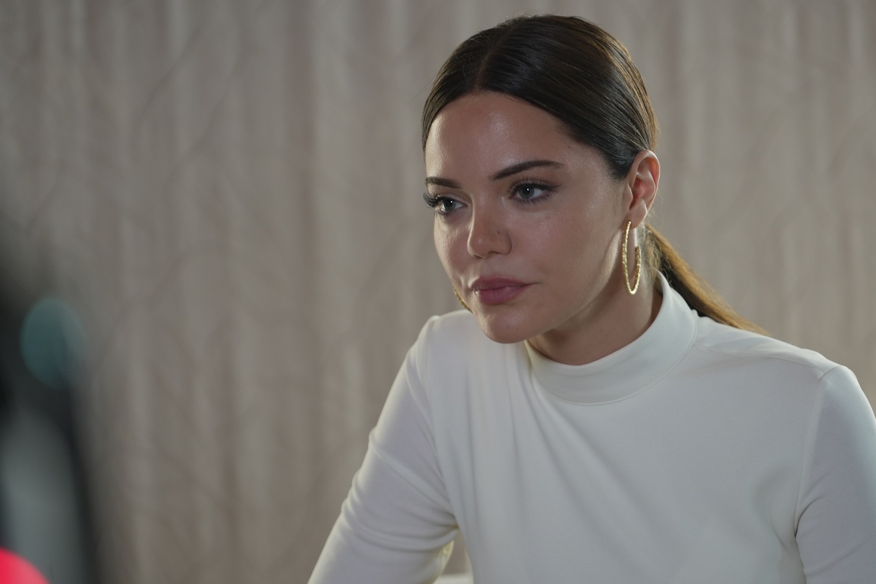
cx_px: 468
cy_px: 274
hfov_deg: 9.4
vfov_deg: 6.2
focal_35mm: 220
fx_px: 5352
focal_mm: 200
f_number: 4
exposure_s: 1/40
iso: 800
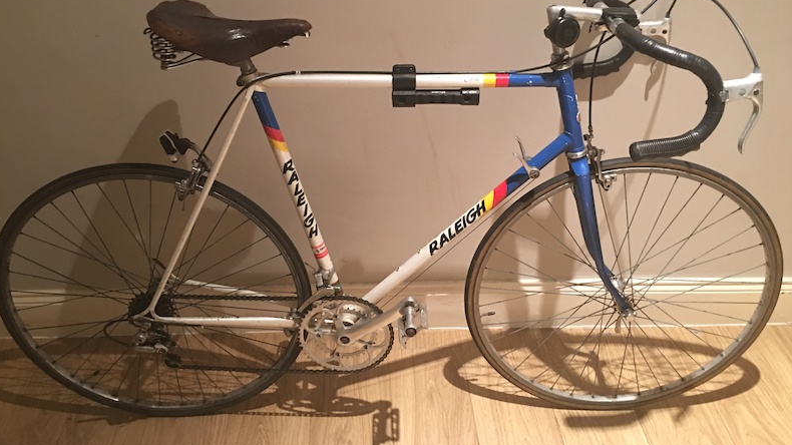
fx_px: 672
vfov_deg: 36.4
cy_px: 165
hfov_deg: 61.0
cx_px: 392
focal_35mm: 32
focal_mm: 4.15
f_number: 2.2
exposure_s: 1/4
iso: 100
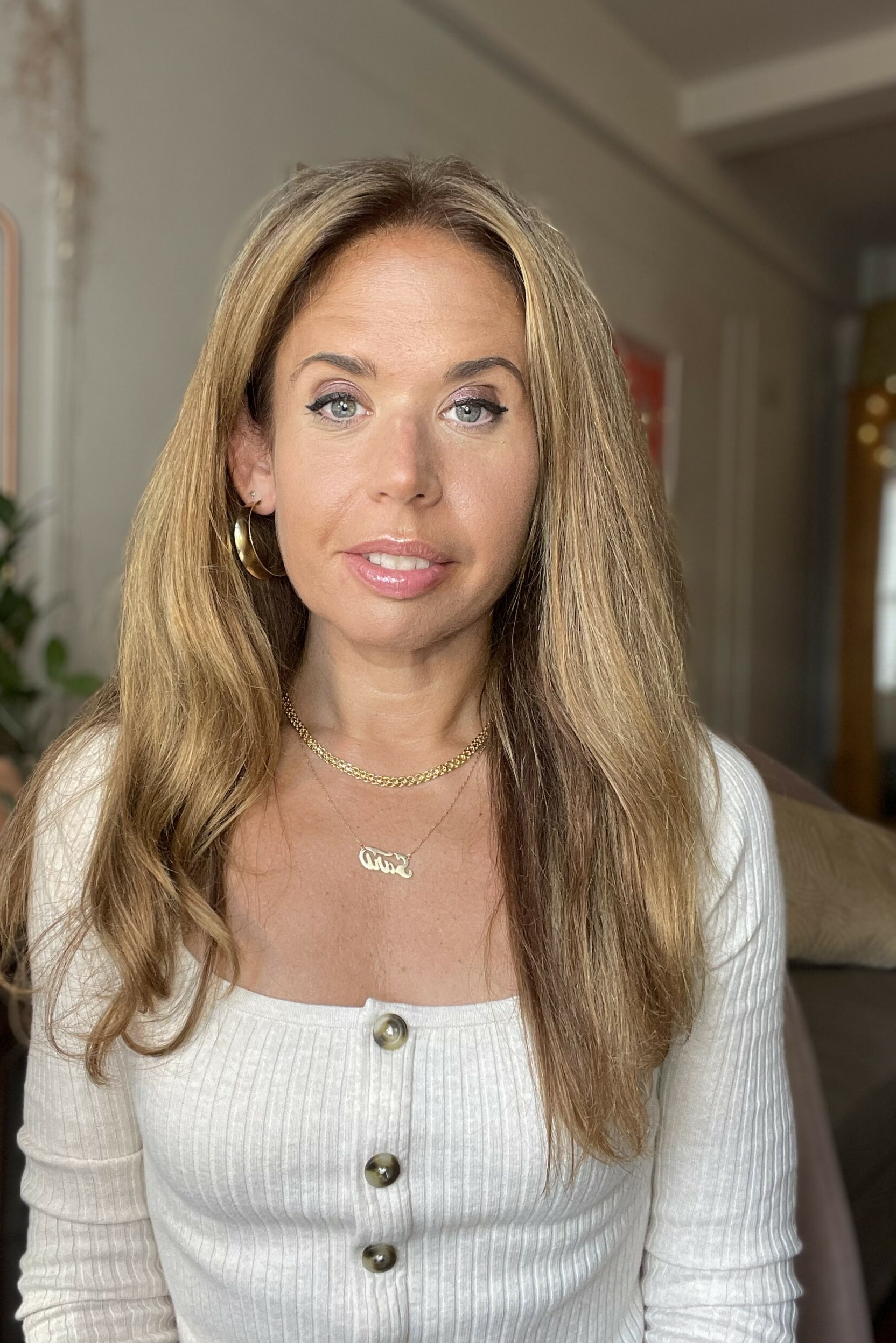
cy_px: 667
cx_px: 394
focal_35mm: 32
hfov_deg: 41.0
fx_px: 1195
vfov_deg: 58.7
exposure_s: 1/60
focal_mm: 2.71
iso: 125
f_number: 2.2
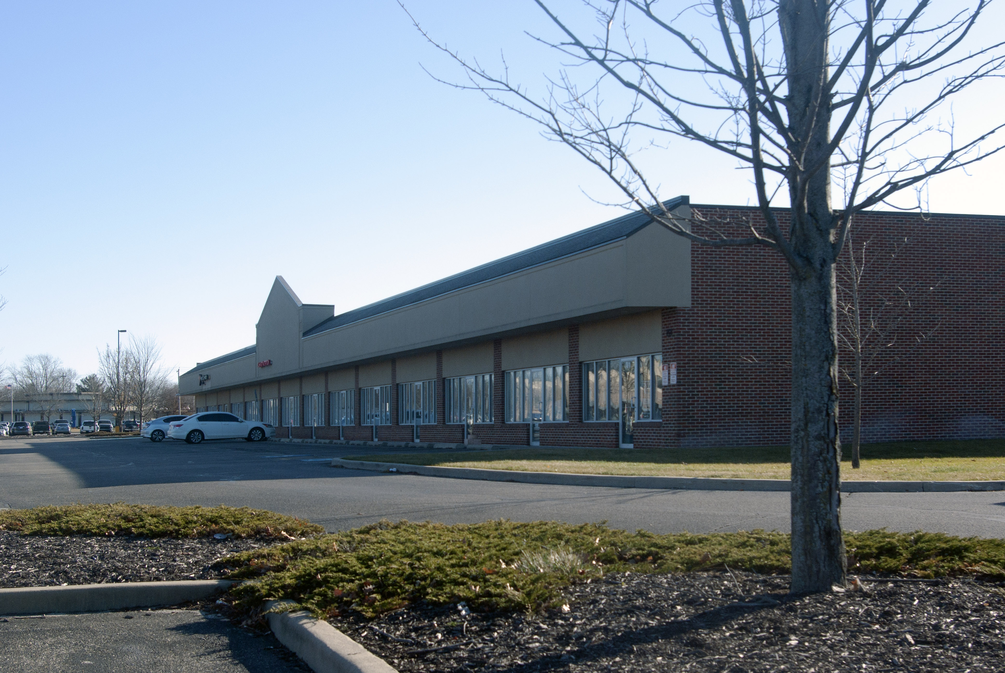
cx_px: 502
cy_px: 336
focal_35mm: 46
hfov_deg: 42.3
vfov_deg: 29.0
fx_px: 1300
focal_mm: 31
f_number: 9
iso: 400
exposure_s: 1/500
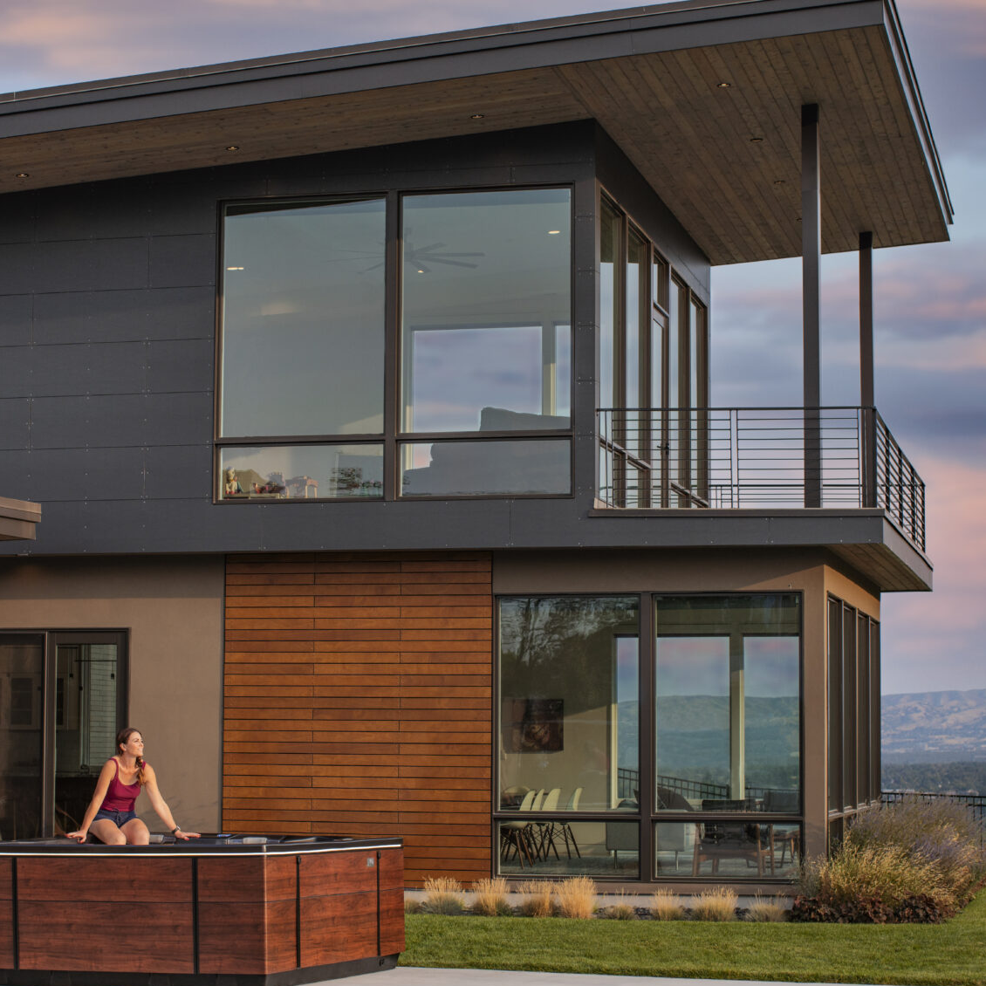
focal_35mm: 77
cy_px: 505
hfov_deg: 22.5
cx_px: 425
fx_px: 2481
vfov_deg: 22.5
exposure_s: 1/500
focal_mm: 50
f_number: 5.6
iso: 160
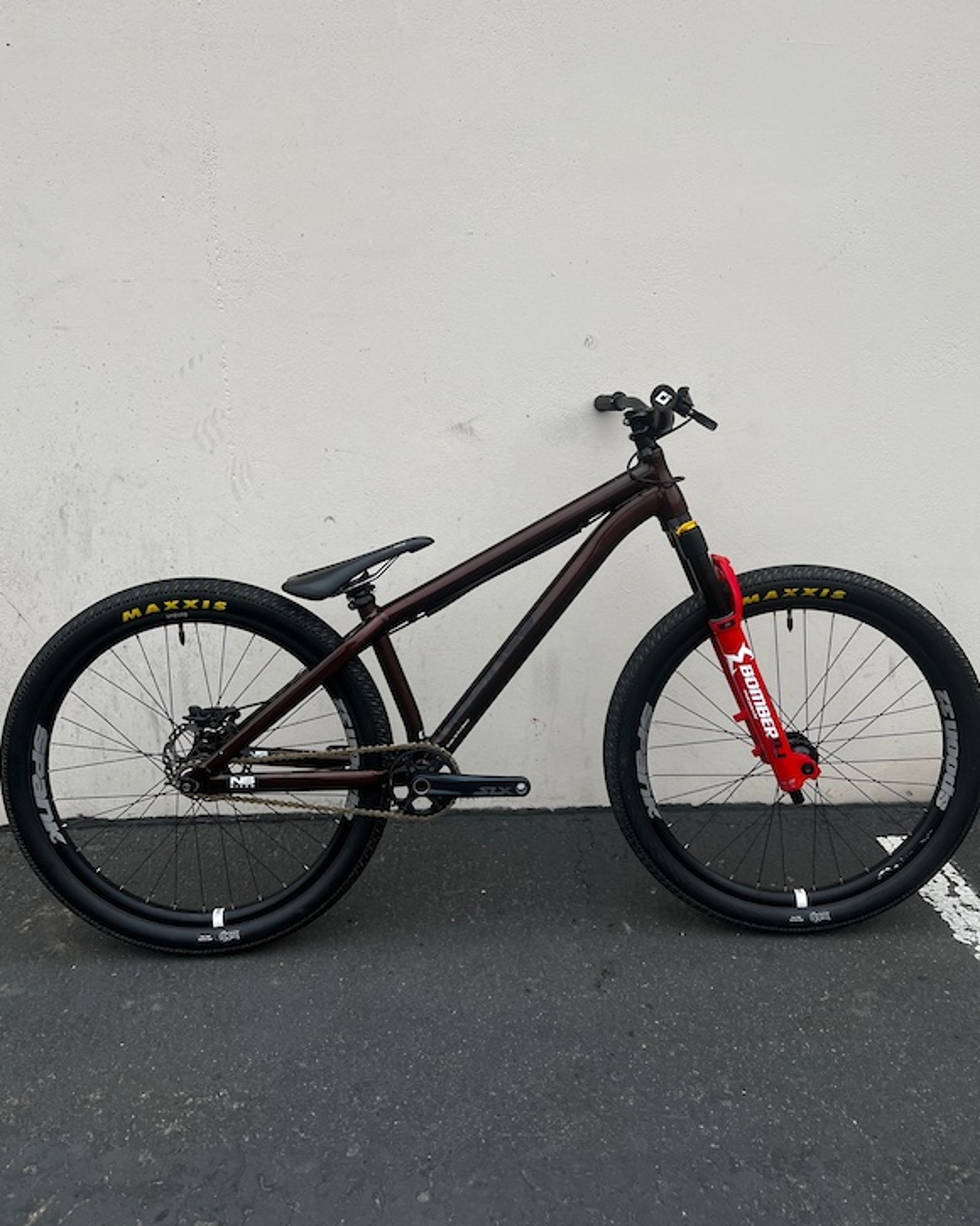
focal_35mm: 28
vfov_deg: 62.1
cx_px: 487
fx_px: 1015
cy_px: 555
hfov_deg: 51.5
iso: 50
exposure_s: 1/383
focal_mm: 5.7
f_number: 1.5
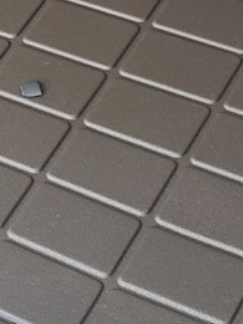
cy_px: 85
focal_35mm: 142
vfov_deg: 13.9
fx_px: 1329
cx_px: -146
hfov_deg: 10.0
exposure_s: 1/60
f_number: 2.4
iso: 125
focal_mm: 4.3
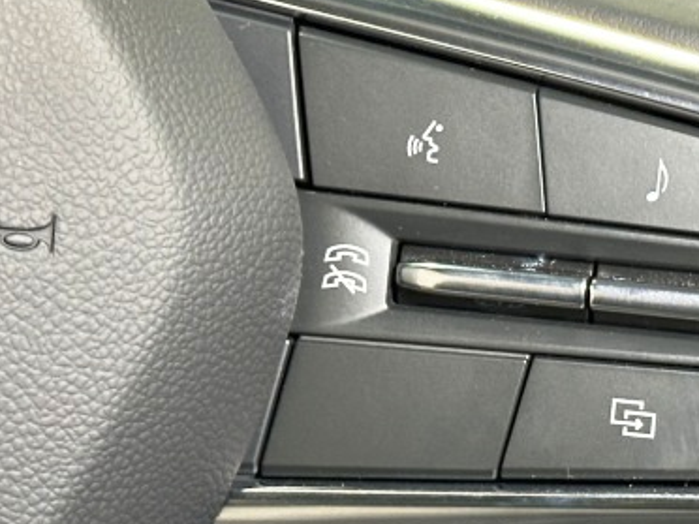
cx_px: 526
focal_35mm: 132
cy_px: 246
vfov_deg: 11.2
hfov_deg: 14.9
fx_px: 2665
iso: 400
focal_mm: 6.86
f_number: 1.78
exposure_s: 1/30
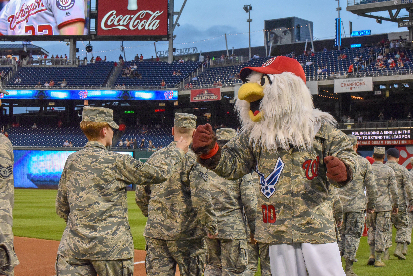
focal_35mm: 70
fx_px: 803
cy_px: 138
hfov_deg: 28.8
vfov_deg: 19.5
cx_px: 206
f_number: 11
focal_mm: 70
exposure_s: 1/500
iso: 8000
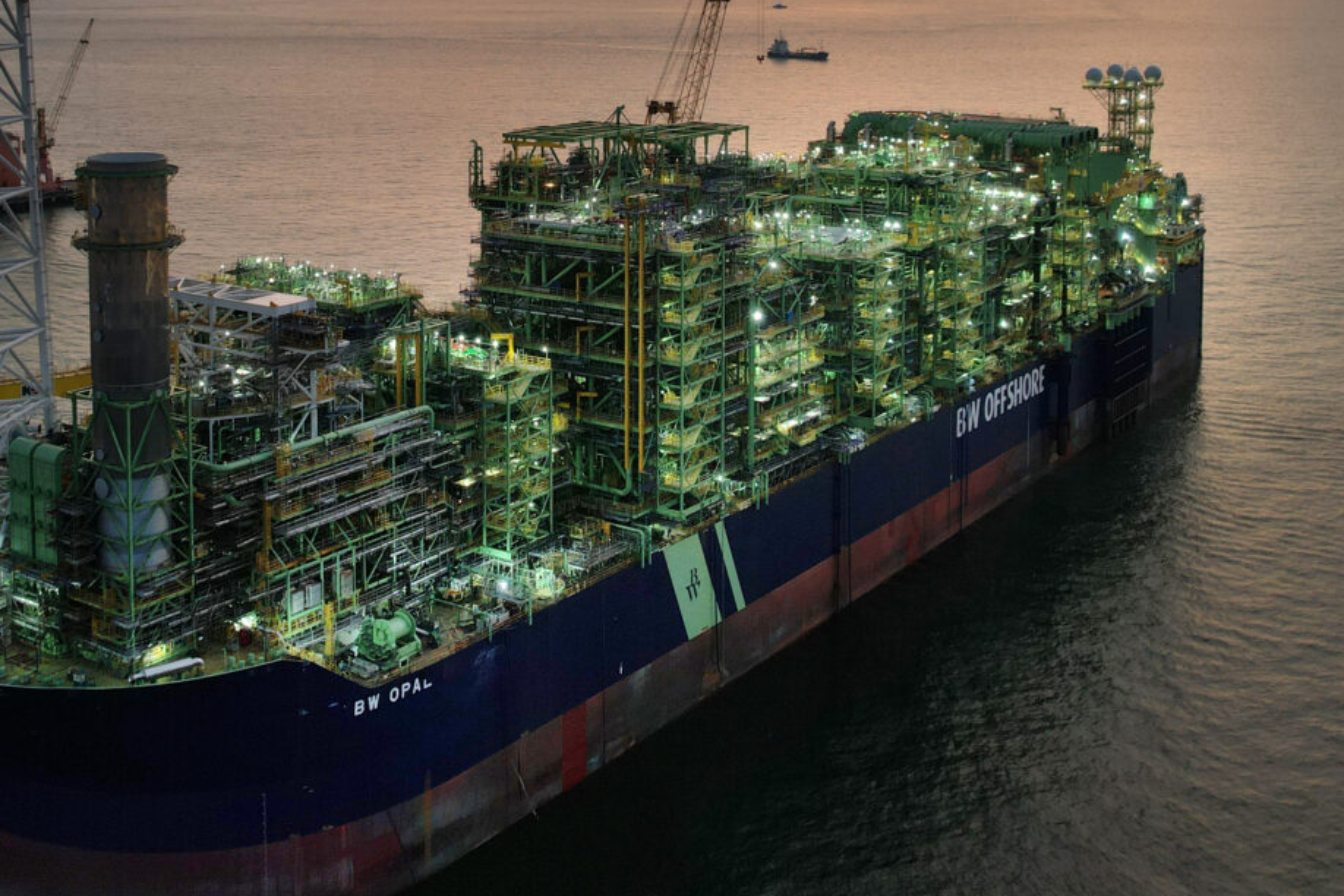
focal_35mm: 46
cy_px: 51
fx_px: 1717
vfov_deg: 27.9
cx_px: 504
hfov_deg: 42.4
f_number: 2.8
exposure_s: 1/40
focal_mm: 8.38
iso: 100
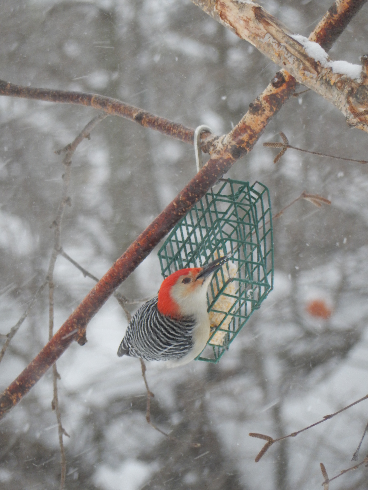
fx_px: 10631
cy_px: 245
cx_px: 184
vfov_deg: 2.6
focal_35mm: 750
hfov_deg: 2.0
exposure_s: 1/125
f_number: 6.4
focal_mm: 135
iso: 180
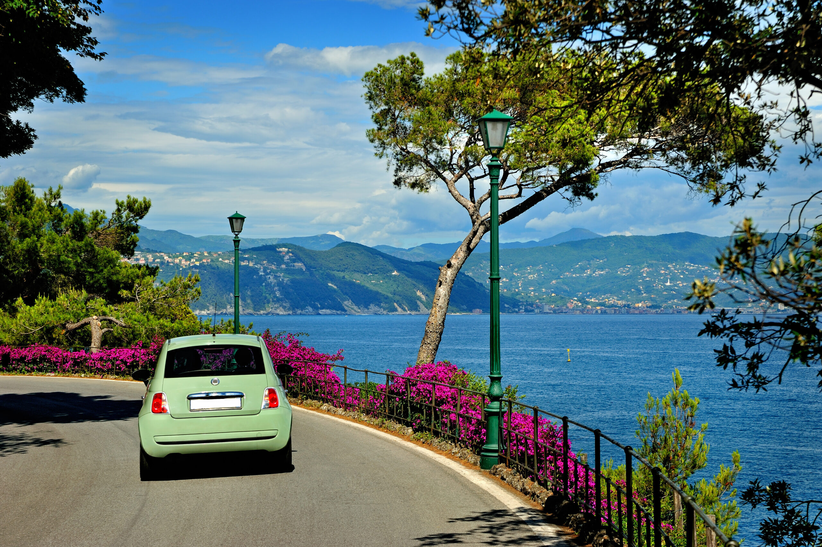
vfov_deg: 18.2
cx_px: 411
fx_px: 1711
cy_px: 274
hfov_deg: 27.0
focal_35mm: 75
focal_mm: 75
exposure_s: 1/640
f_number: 8
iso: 200
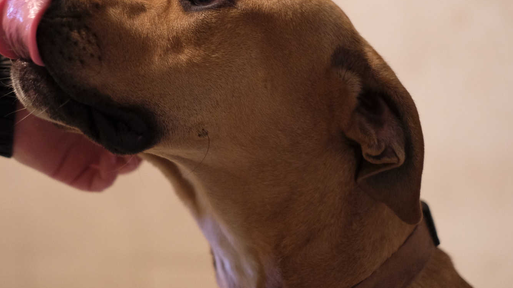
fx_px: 1088
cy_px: 108
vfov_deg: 15.1
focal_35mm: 80
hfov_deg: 26.4
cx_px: 175
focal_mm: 35
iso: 3200
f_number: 1.4
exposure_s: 1/125
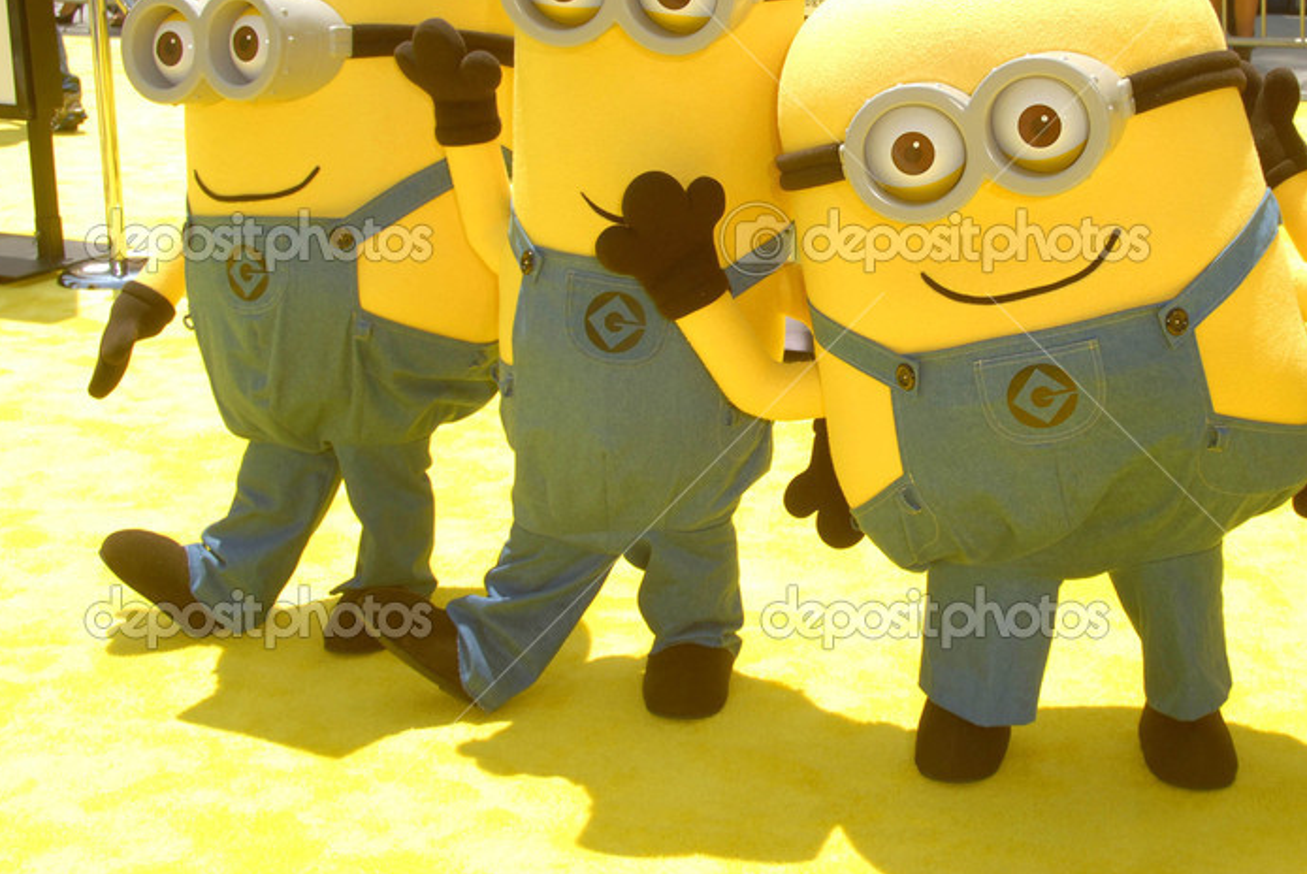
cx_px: 935
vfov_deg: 22.6
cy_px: 242
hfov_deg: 33.0
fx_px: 2171
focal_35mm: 60
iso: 100
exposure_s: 1/250
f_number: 8
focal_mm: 27
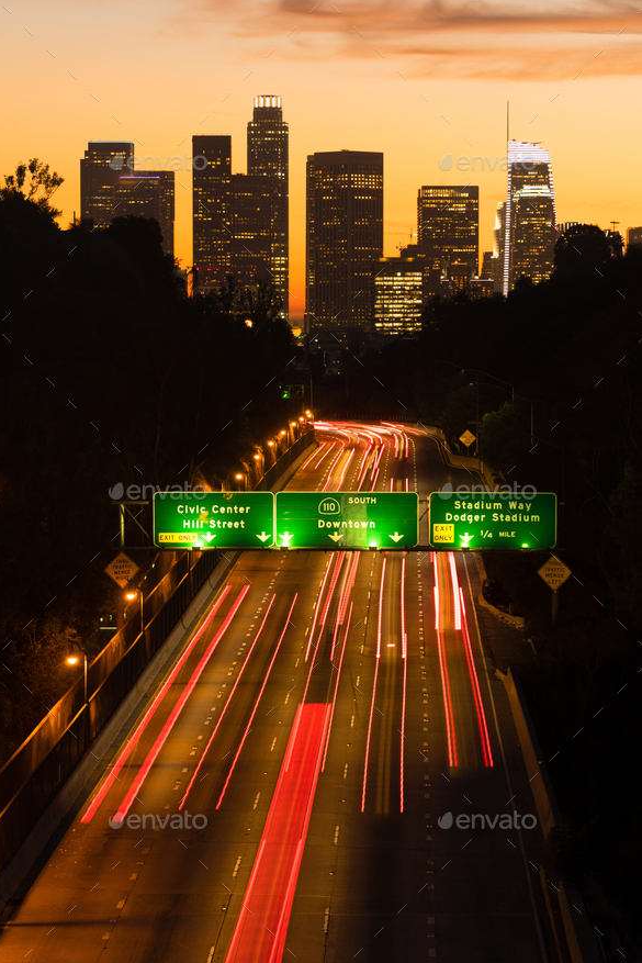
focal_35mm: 110
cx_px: 319
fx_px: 2941
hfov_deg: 12.5
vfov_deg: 18.6
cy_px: 484
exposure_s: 3
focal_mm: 109
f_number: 6.7
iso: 50
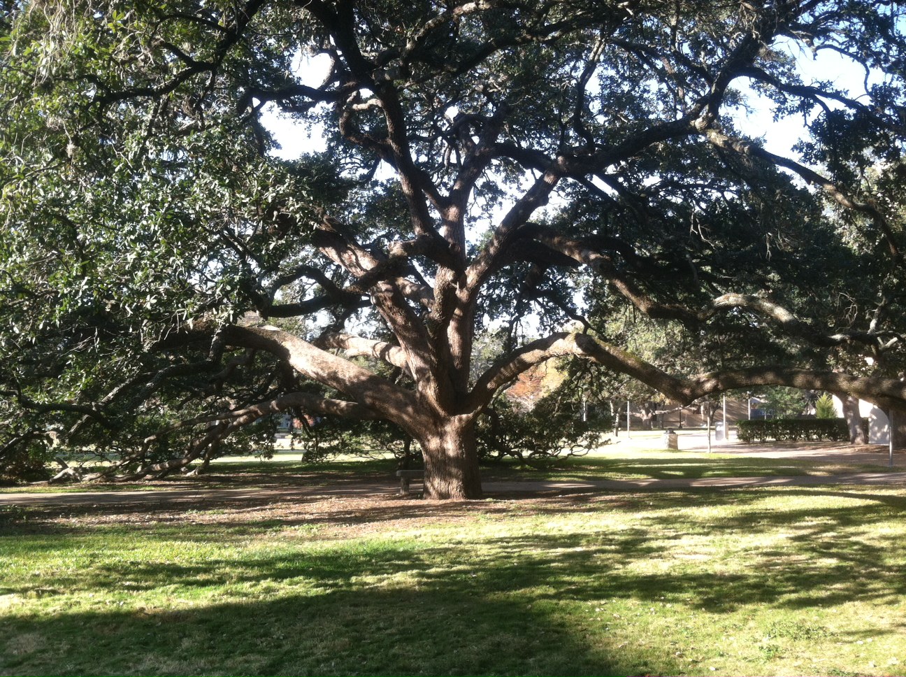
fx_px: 915
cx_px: 453
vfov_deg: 40.6
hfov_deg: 52.7
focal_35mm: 35
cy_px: 338
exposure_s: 1/194
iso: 80
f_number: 2.8
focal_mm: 3.85
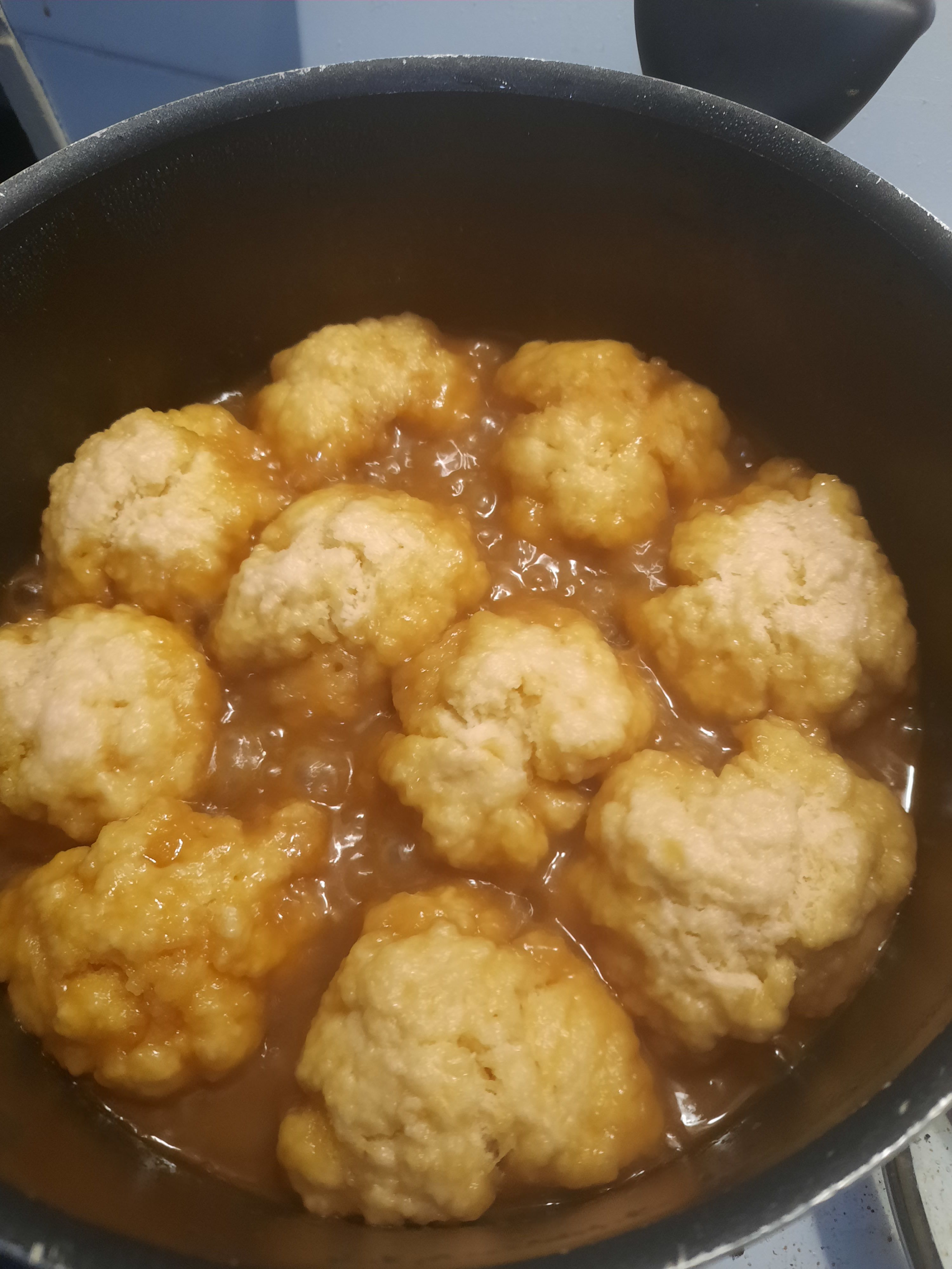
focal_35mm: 25
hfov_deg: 54.9
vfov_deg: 69.4
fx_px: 917
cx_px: 476
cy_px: 634
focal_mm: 4.6
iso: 320
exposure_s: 1/33
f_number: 2
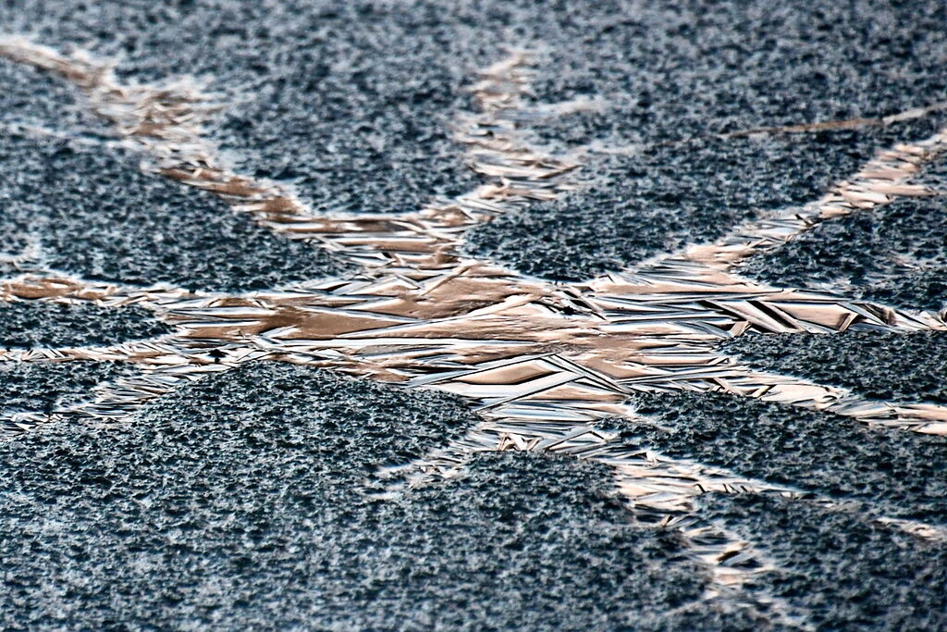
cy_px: 316
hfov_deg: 3.4
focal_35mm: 600
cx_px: 474
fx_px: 15784
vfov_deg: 2.3
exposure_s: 1/400
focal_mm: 300
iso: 800
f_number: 6.3
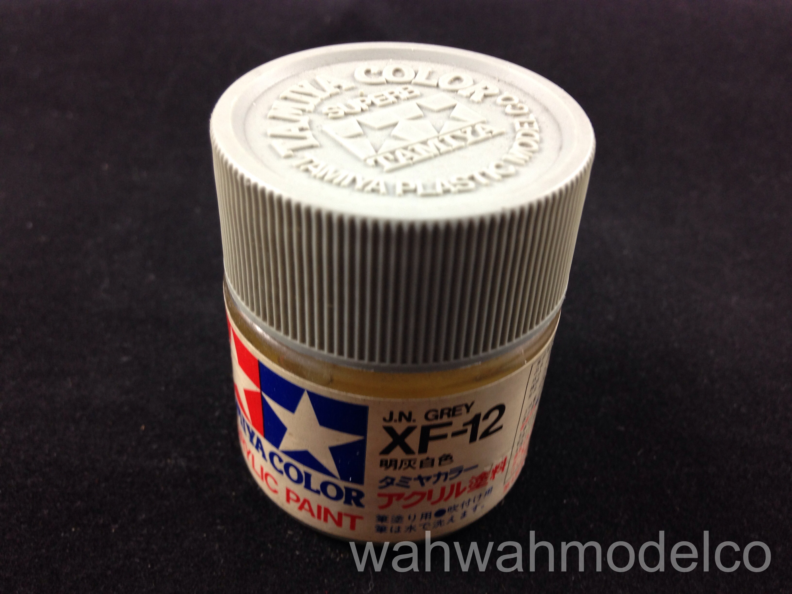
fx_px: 755
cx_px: 396
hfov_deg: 55.4
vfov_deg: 42.9
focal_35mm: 33
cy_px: 297
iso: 80
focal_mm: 4.13
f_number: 2.4
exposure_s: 1/20
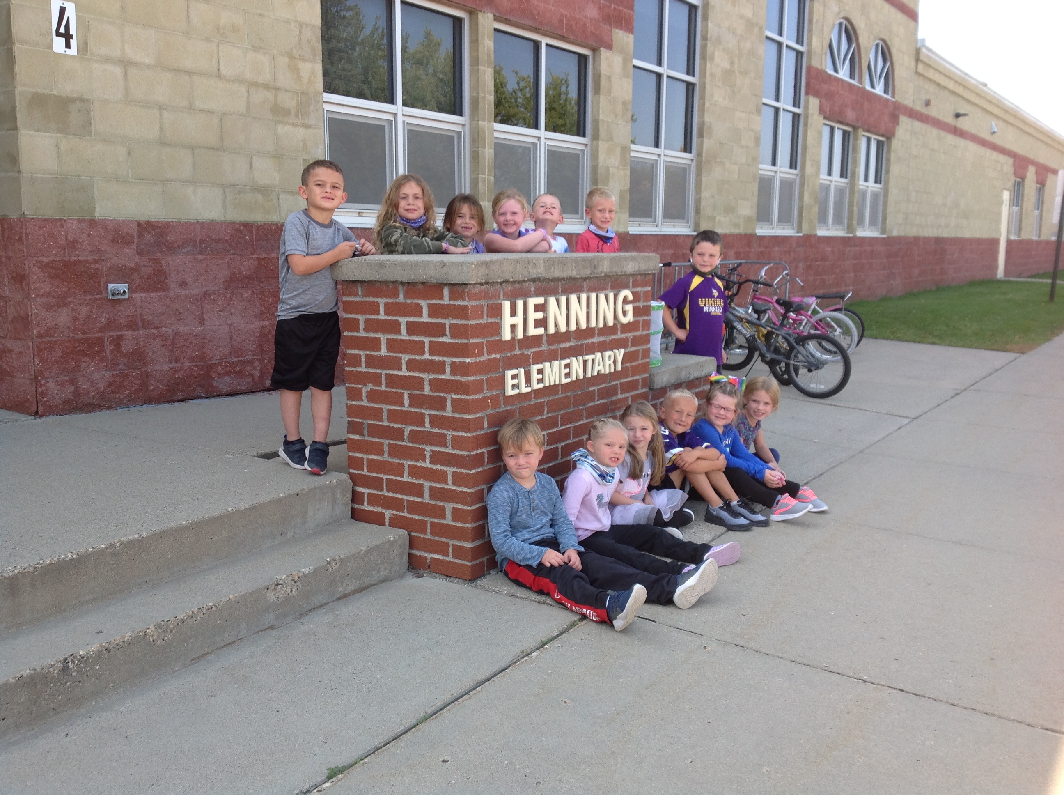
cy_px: 398
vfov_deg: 40.6
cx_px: 532
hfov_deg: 52.7
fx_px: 1074
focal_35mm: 35
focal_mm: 4.28
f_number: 2.4
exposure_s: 1/267
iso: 50
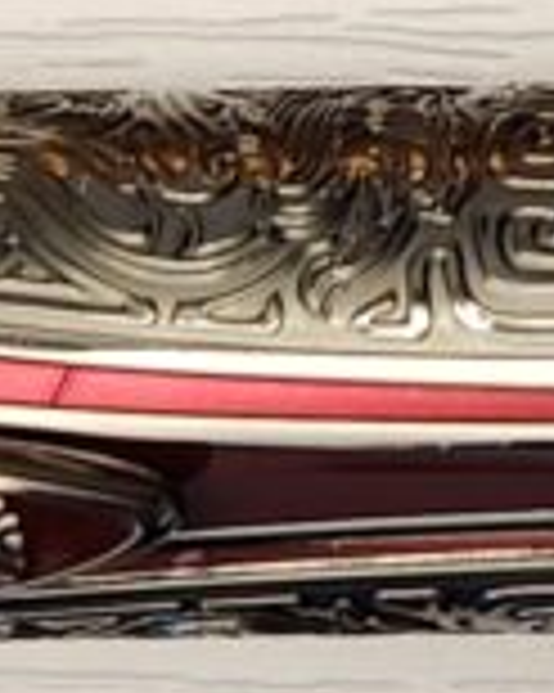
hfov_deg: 6.5
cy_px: 180
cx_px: 1360
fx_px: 4596
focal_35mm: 224
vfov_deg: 8.6
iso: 320
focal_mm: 5.4
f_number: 1.8
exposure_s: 1/120
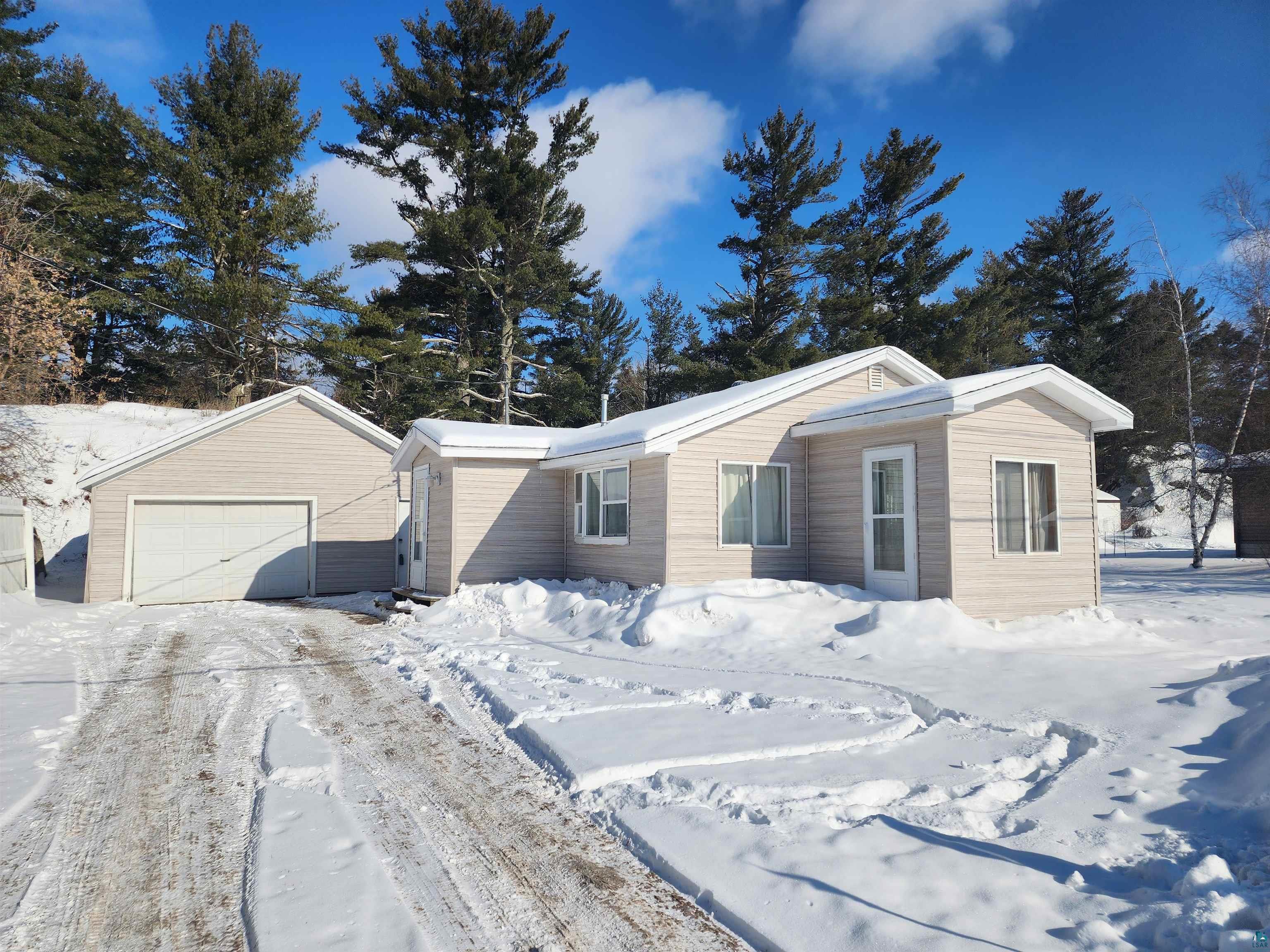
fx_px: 844
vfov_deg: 58.9
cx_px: 635
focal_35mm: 23
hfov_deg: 73.9
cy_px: 476
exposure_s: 1/2359
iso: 12
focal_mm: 6.4
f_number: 1.8
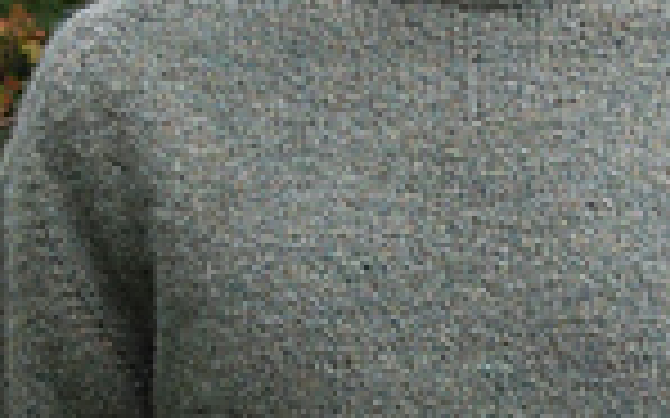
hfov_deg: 8.5
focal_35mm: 246
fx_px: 4490
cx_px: 438
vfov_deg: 5.3
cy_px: 292
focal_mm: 48
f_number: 5.6
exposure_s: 1/125
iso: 200
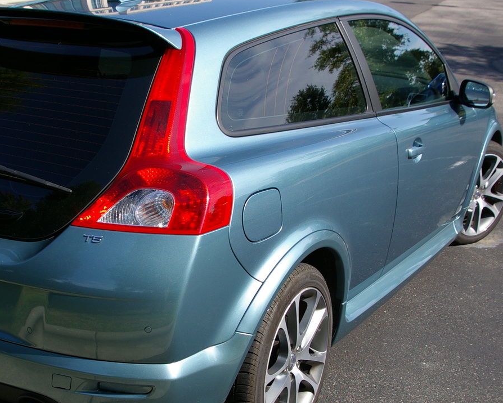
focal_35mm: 53
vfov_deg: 28.6
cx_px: 206
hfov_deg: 35.3
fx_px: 787
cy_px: 244
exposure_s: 1/250
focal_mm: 21
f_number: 8
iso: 200
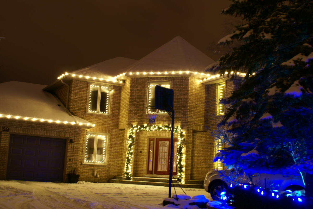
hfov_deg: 43.6
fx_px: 392
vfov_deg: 29.9
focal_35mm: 45
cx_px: 156
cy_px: 104
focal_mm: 30
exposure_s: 6
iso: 100
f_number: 5.6
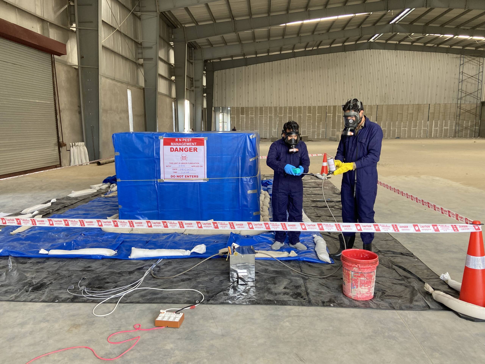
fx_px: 364
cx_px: 242
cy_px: 182
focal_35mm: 26
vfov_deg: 53.1
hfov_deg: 67.3
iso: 100
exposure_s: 1/121
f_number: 1.8
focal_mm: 4.25
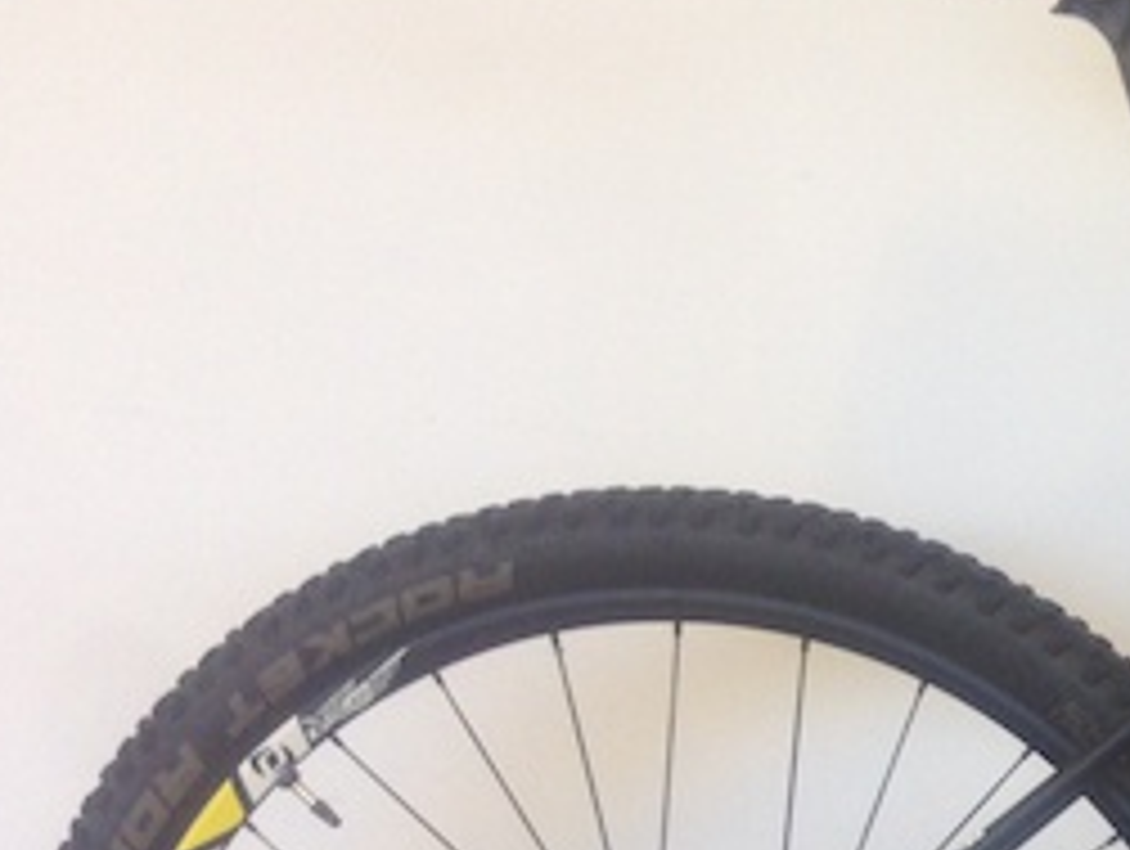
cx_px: 1769
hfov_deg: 16.7
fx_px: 3433
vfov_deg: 13.8
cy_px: 922
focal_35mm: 105
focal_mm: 4.12
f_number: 2.4
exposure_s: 1/20
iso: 64
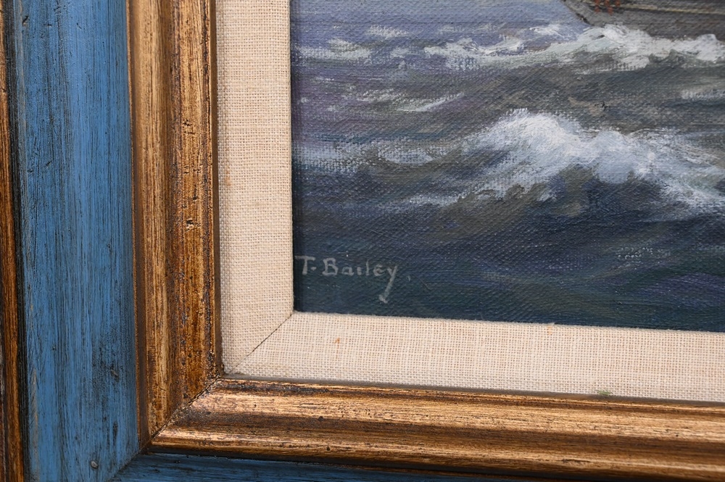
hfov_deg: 32.9
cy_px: 241
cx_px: 362
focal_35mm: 61
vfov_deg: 22.2
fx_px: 1227
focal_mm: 61
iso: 4000
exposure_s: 1/20
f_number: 9
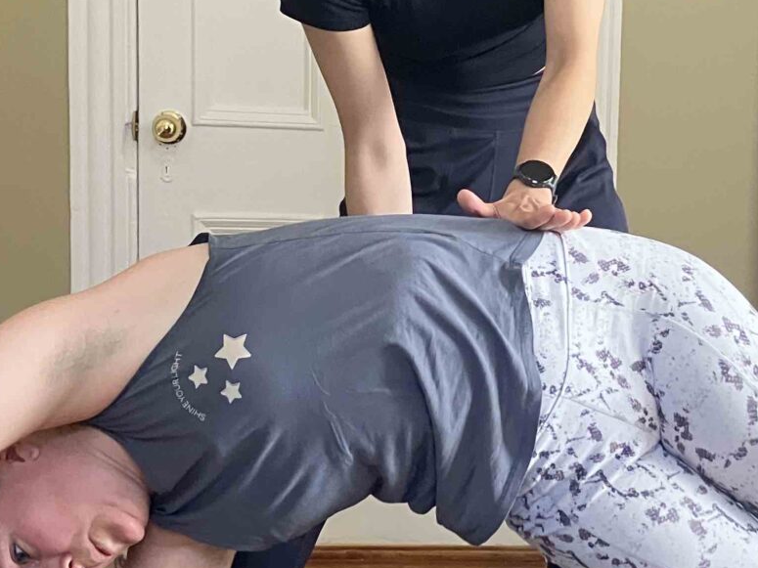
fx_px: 1620
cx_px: 556
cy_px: 316
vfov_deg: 19.9
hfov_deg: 26.0
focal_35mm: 74
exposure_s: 1/60
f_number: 1.8
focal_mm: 3.99
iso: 250
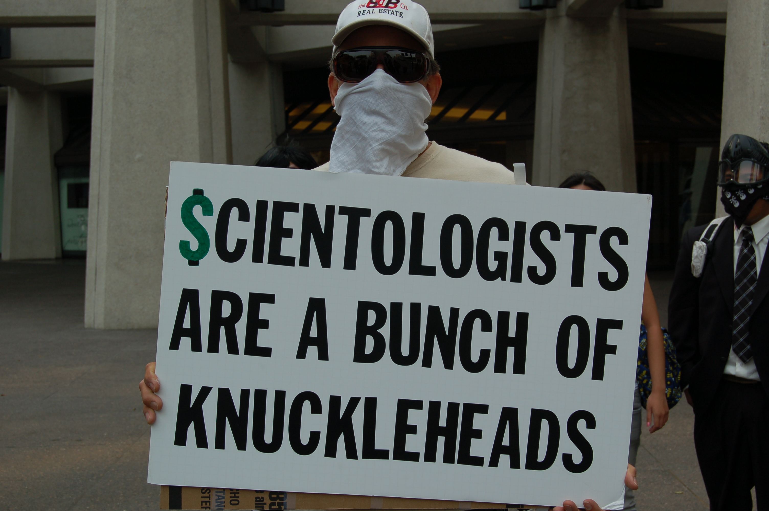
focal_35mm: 60
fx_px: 1281
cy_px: 256
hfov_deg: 33.4
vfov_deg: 22.6
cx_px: 384
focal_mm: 40
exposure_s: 1/320
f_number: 9
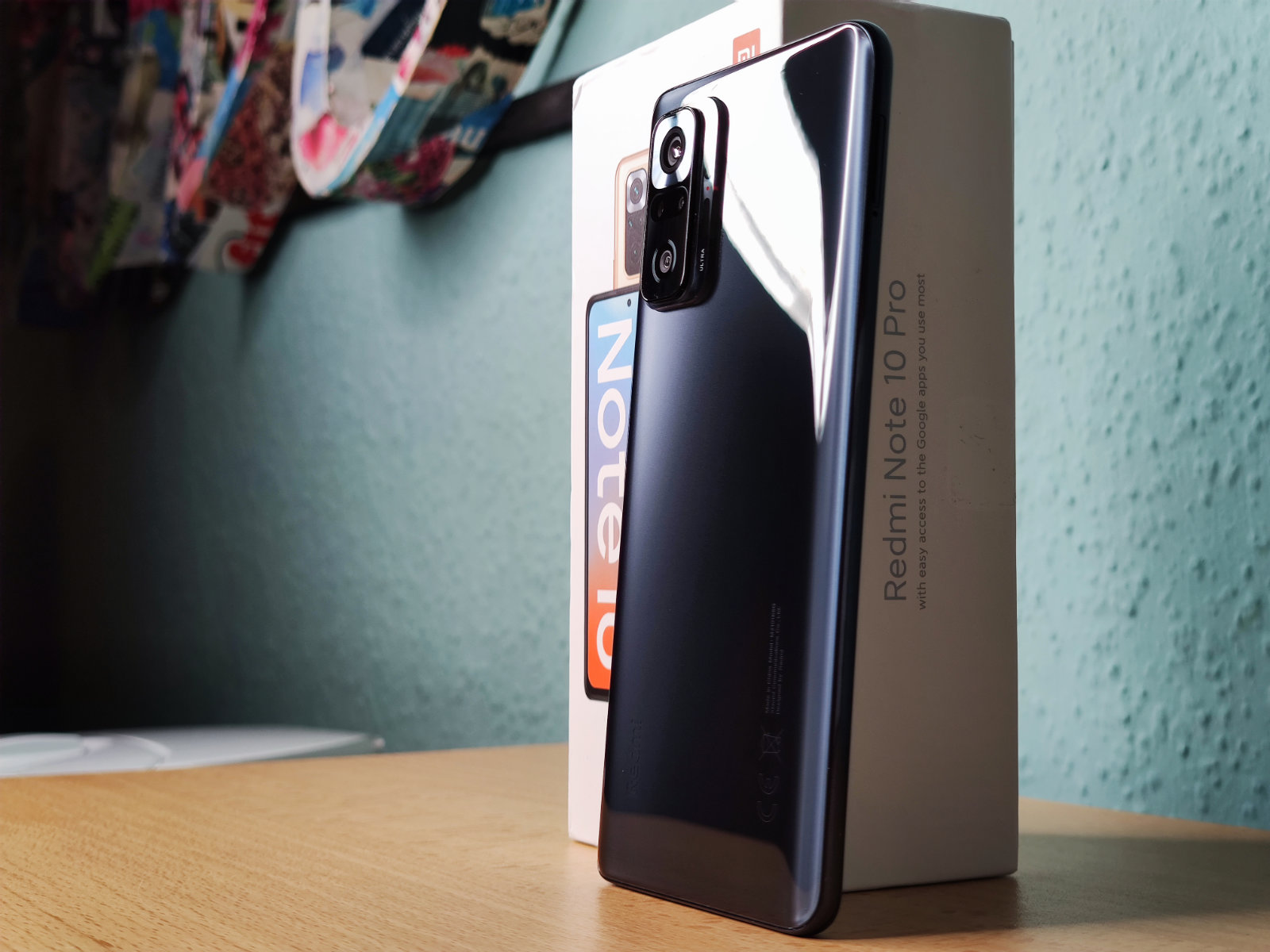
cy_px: 476
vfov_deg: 30.3
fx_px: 1761
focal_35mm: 48
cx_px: 635
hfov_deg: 39.7
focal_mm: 8.2
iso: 50
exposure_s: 1/100
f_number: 2
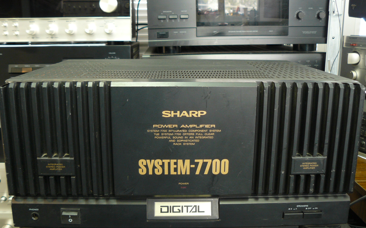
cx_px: 180
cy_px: 135
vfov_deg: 32.7
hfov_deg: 50.4
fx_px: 389
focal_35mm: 39
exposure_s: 1/3.2
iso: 100
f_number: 2.8
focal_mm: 6
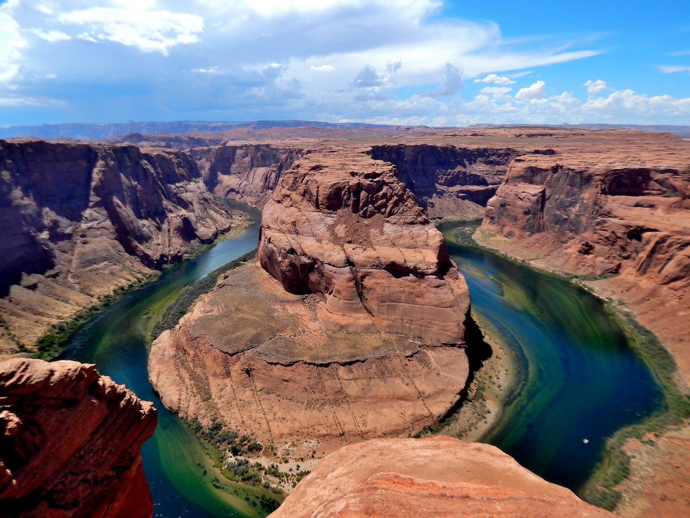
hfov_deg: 73.9
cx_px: 345
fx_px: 458
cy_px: 259
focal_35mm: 23
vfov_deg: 58.9
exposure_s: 1/640
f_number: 6
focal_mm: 4
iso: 125
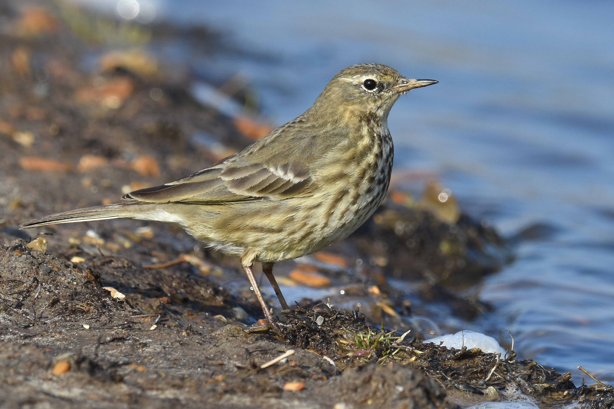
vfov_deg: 1.8
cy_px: 204
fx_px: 12791
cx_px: 307
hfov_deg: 2.7
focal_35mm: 750
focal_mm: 500
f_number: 5.6
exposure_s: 1/1250
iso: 320
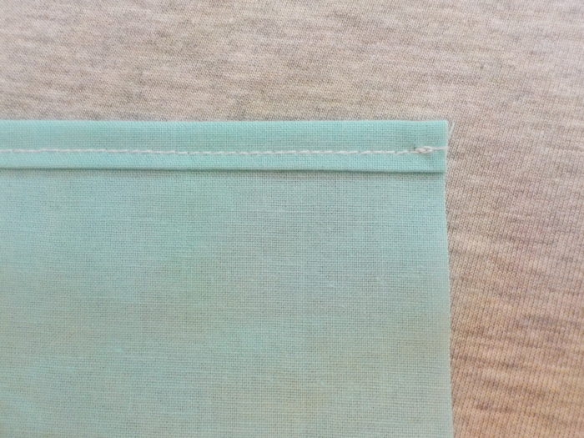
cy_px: 219
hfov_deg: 60.0
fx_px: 506
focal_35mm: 30
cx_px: 292
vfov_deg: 46.8
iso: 400
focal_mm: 4.1
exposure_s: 1/10
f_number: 3.3
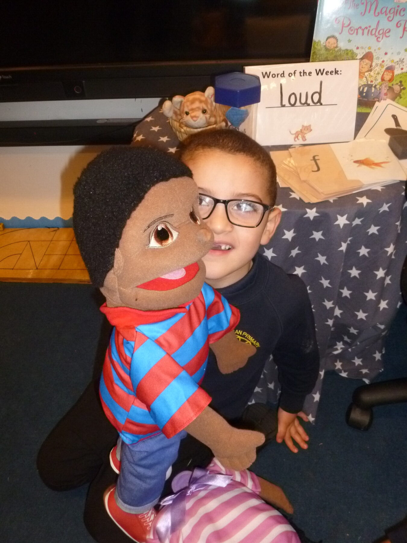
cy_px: 272
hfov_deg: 49.7
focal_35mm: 28
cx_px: 204
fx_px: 439
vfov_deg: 63.4
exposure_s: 1/60
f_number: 3.3
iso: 400
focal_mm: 5
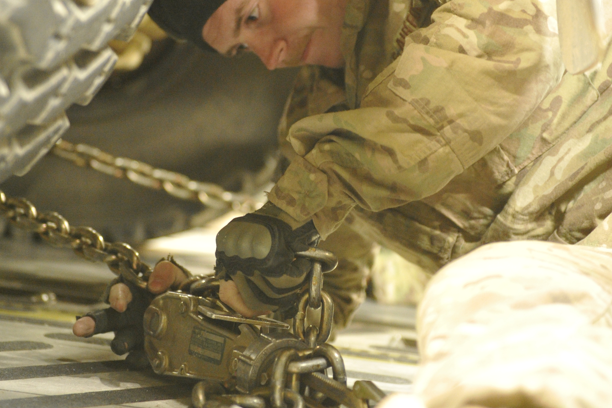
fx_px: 1445
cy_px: 152
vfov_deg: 16.1
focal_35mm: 85
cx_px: 306
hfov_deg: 23.9
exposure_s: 1/60
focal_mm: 56
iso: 6400
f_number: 2.8
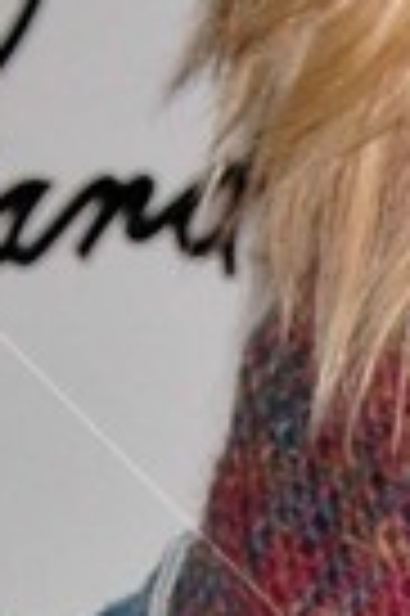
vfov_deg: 3.1
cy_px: 1531
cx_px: 1189
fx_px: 11149
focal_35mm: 651
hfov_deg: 2.1
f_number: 7.1
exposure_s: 1/250
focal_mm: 58
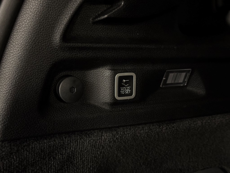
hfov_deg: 39.7
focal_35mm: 48
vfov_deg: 30.3
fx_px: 319
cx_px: 115
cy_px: 86
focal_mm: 6.76
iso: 640
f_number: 1.78
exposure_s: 1/24
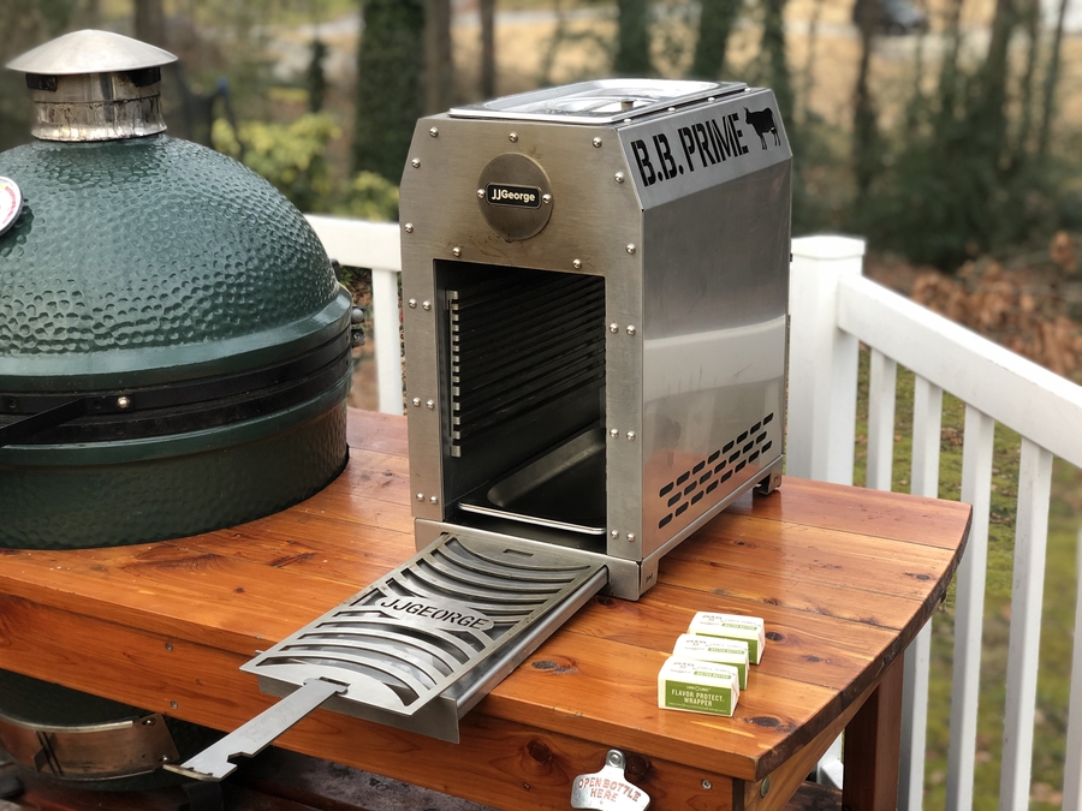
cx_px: 541
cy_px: 406
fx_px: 1625
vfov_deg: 28.0
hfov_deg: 36.8
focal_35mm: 52
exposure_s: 1/60
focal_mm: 6
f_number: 2.4
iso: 50
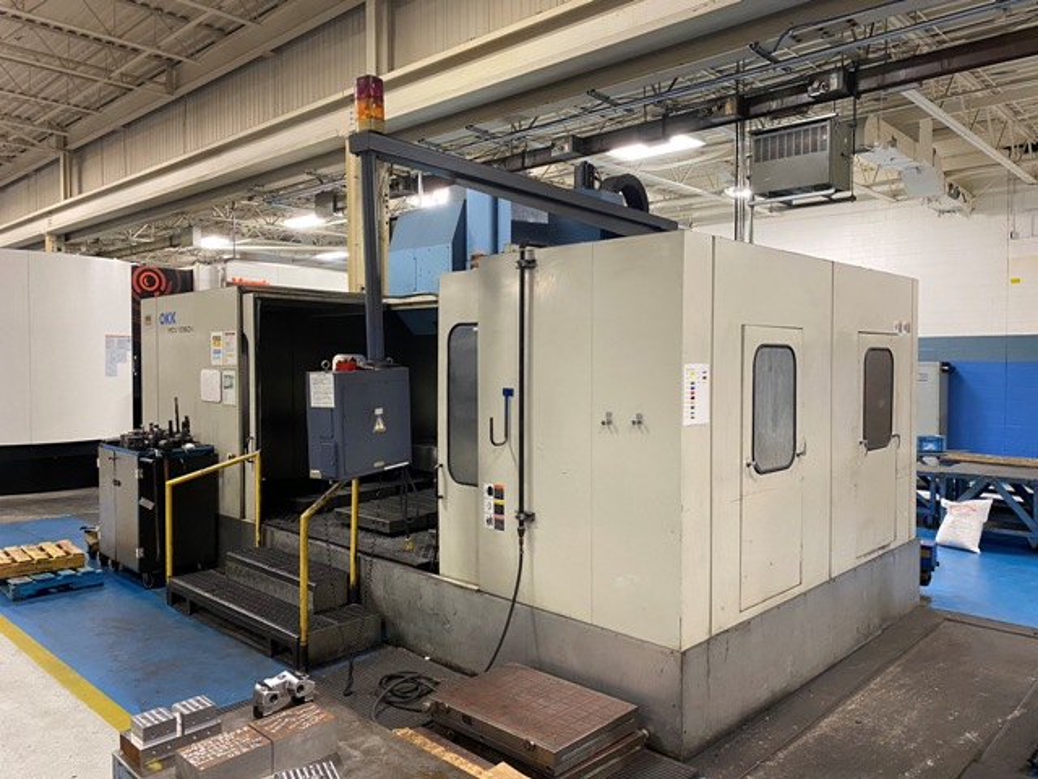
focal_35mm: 26
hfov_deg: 67.3
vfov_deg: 53.1
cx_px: 519
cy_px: 390
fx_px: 780
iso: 200
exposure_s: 1/60
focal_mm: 4.25
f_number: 1.8
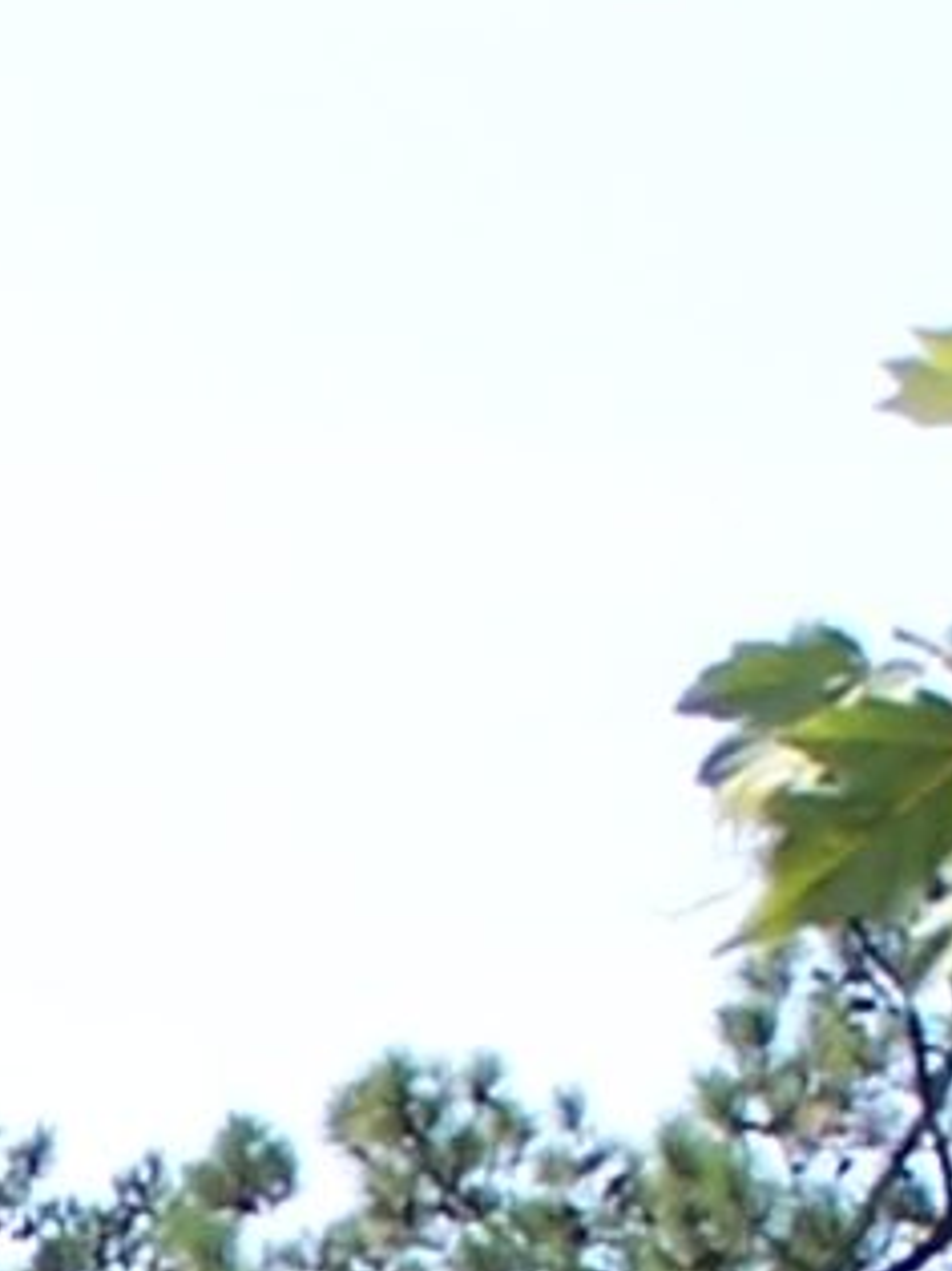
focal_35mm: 436
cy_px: 3757
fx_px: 15999
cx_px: -2033
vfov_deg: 4.4
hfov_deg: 3.3
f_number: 3.2
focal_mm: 11.1
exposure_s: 1/500
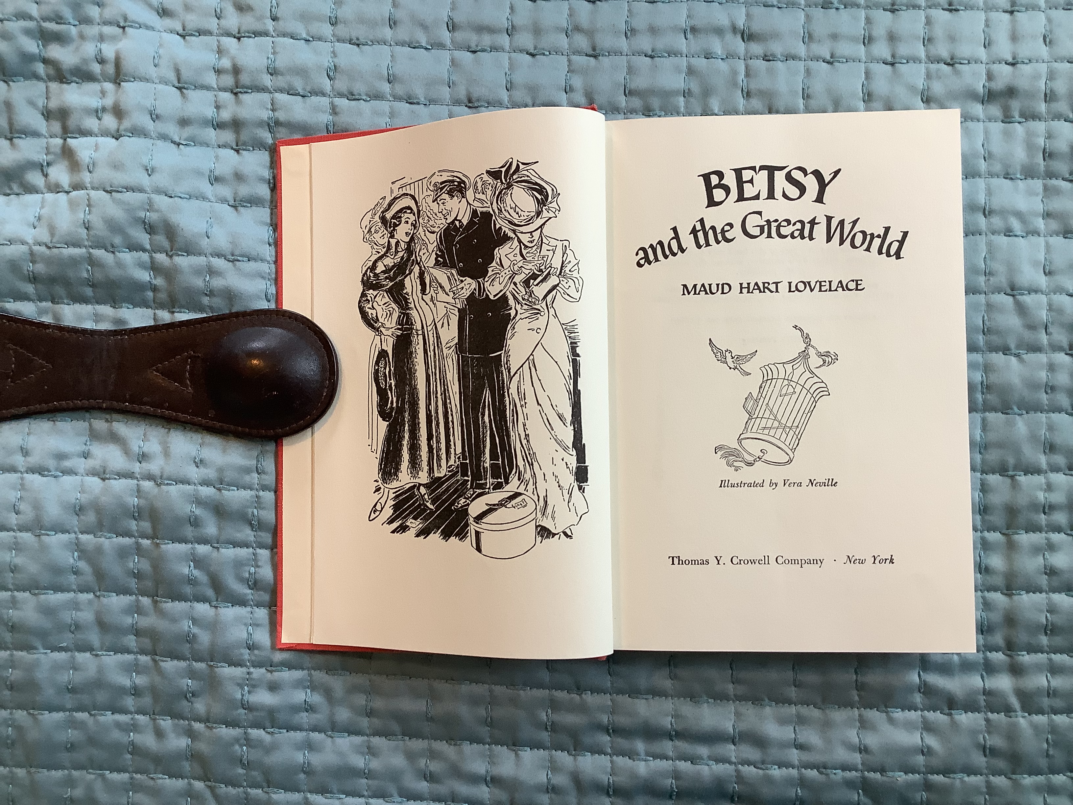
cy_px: 402
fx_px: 961
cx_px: 536
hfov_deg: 58.4
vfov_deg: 45.4
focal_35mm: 31
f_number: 2.4
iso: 80
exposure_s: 1/60
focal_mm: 3.3
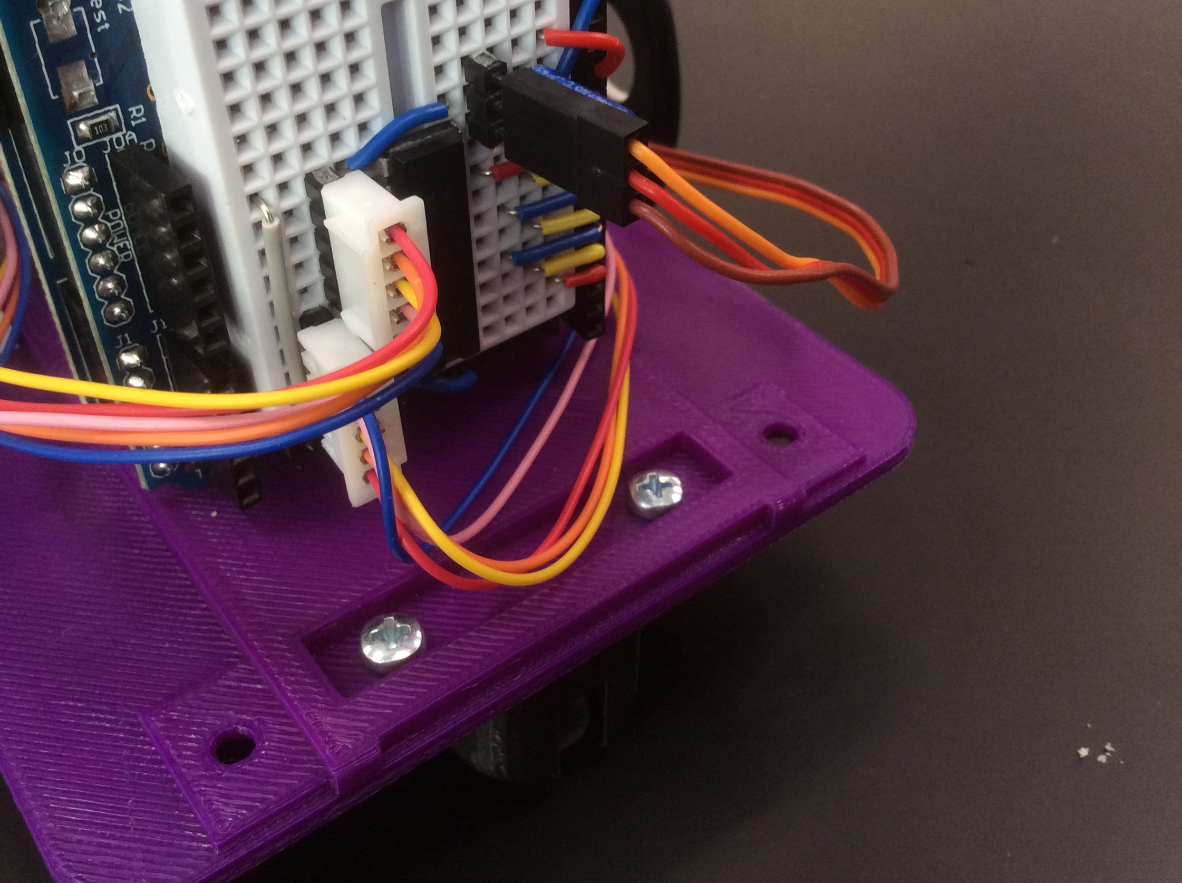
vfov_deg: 38.5
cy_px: 391
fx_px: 1261
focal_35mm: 37
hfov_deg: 50.2
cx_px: 569
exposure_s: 1/24
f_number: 2.4
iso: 64
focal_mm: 3.3
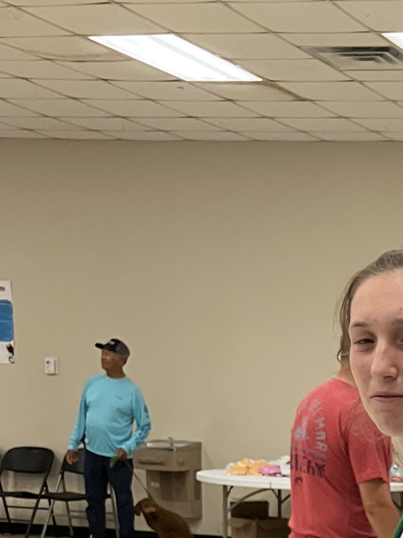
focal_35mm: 88
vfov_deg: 20.5
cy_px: 677
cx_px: 601
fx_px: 1366
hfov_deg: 15.5
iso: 100
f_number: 1.8
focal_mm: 3.99
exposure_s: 1/60
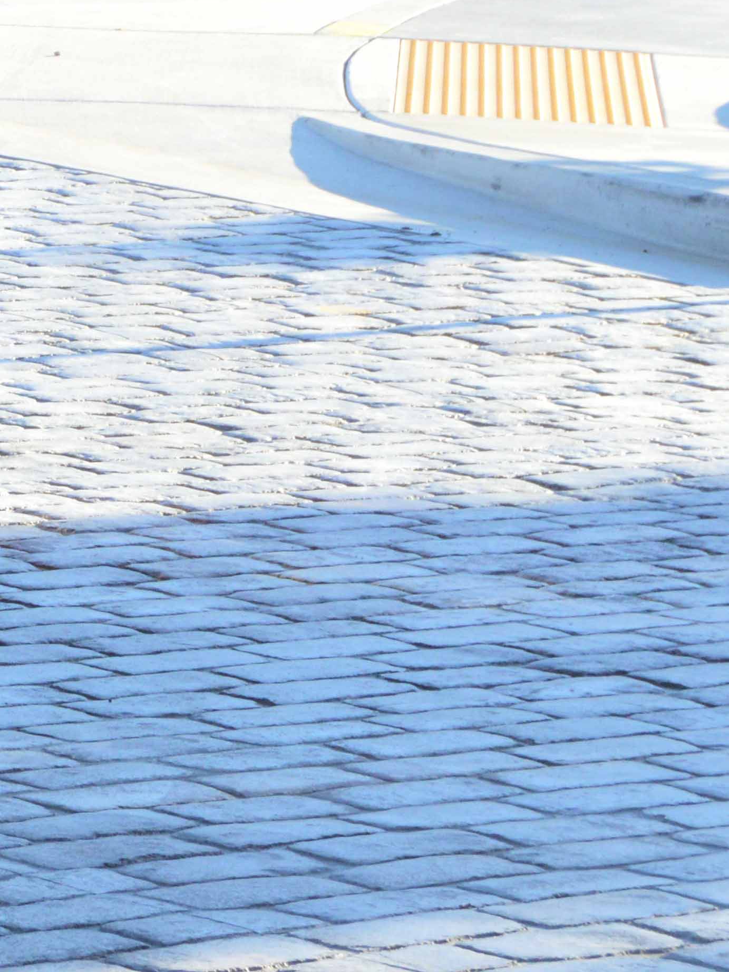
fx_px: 7260
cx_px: -675
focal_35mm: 259
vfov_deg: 7.6
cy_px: -6
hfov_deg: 5.6
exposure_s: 1/200
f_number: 11
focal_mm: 55
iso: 800
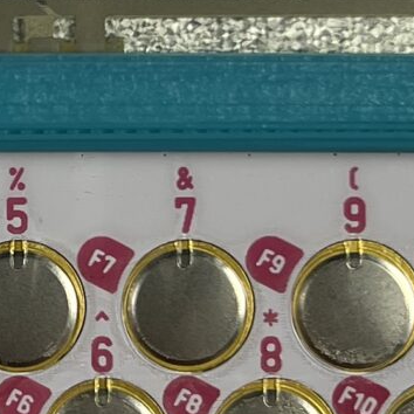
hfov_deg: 10.4
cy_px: 14
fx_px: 2246
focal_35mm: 166
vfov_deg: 10.5
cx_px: -46
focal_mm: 5.7
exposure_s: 1/121
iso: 64
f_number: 1.5
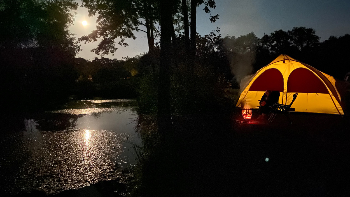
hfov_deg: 66.1
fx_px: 269
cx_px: 177
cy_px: 90
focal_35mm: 29
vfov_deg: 40.1
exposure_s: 1/4
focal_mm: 4.25
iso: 8000
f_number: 1.8
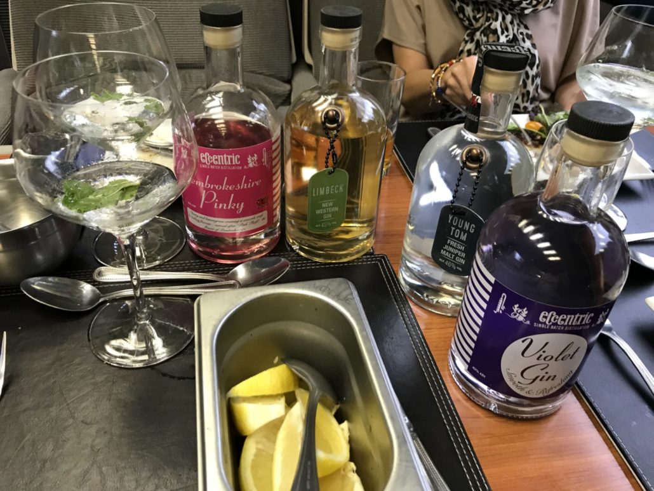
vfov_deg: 49.8
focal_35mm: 28
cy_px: 246
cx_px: 327
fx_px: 529
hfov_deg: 63.4
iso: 80
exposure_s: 1/17
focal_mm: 3.99
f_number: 1.8
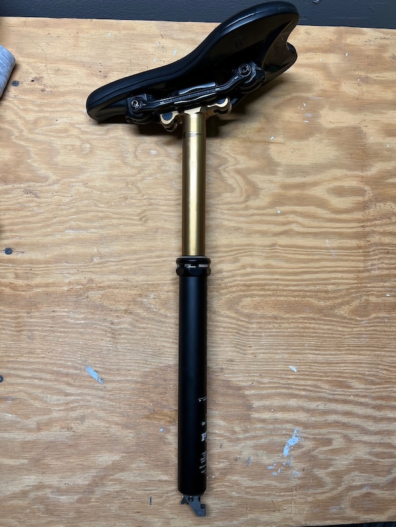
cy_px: 264
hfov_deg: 53.1
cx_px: 198
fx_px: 397
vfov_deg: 67.3
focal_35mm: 26
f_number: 1.5
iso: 50
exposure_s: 1/120
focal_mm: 5.7
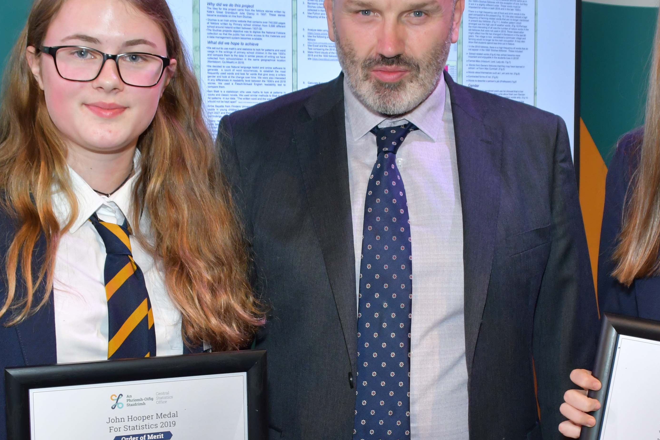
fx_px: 1320
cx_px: 418
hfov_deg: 28.0
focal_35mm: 72
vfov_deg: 18.9
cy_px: 228
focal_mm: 24
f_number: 6.3
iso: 1000
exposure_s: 1/60
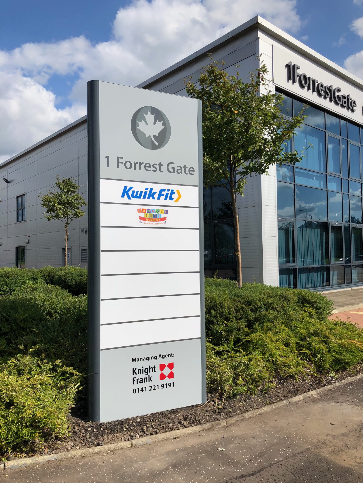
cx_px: 182
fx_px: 391
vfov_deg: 63.4
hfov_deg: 49.7
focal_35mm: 28
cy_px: 242
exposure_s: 1/3436
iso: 20
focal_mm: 4
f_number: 1.8
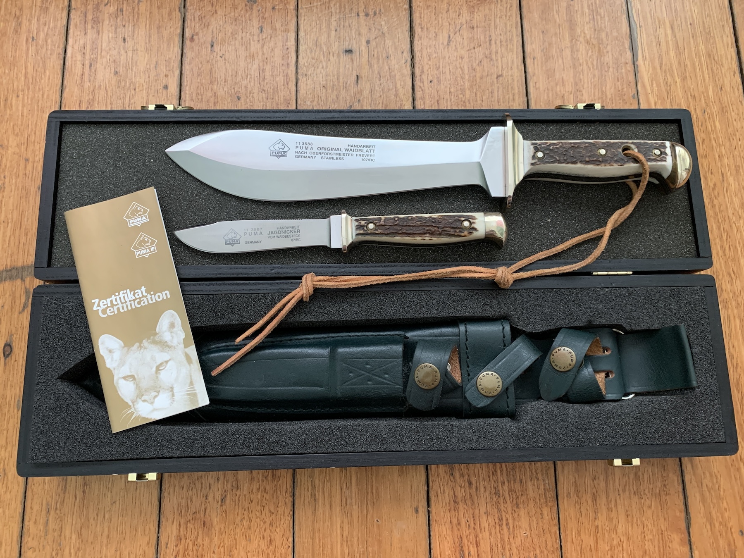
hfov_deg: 67.3
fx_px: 559
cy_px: 279
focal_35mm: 26
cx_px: 372
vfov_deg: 53.1
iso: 320
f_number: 1.8
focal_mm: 4.25
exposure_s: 1/60
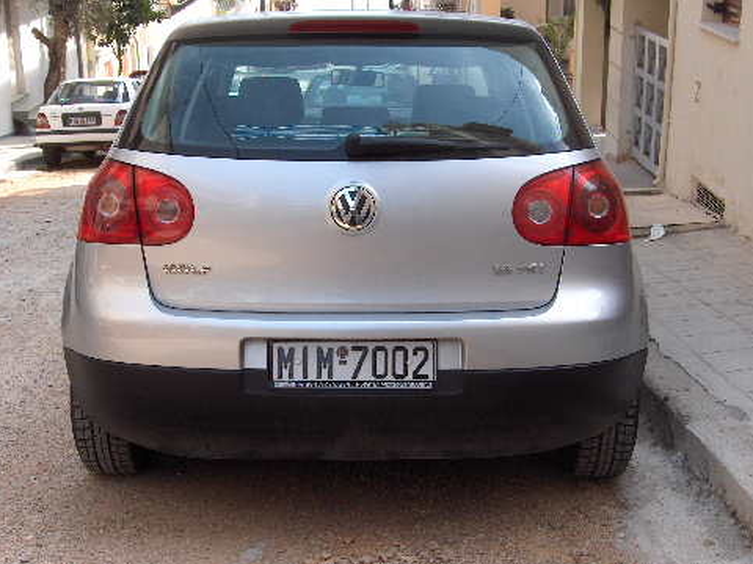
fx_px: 1131
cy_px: 287
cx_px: 362
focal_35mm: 52
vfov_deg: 28.0
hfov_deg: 36.8
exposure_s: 1/195
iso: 100
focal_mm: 8
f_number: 4.8
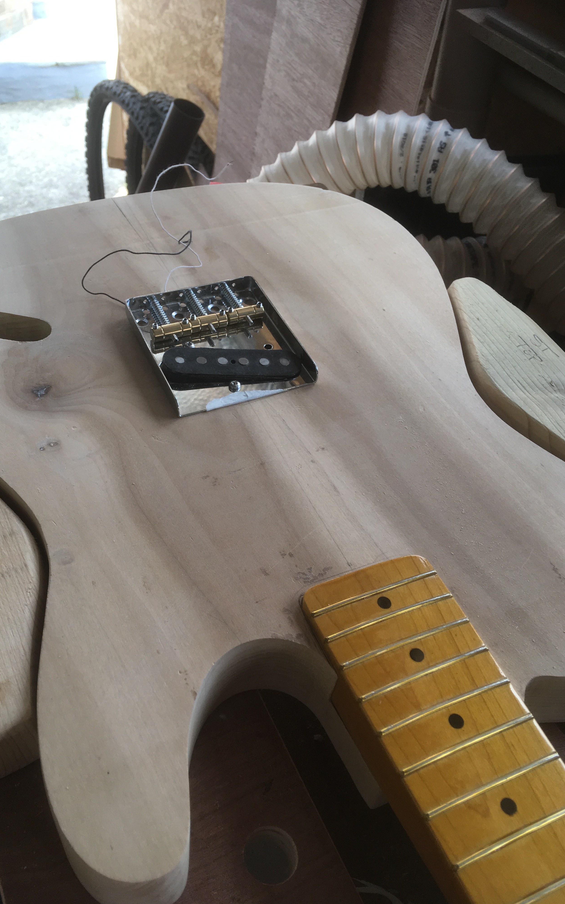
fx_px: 764
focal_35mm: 31
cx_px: 243
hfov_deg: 40.5
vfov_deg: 61.2
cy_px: 454
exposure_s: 1/100
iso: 32
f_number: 2.2
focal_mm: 4.15
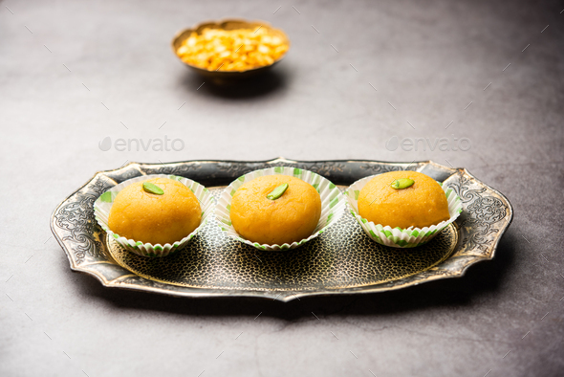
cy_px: 188
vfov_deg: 22.6
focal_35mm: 60
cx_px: 282
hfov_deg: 33.4
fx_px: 940
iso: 100
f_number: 5
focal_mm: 60
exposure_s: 1/125
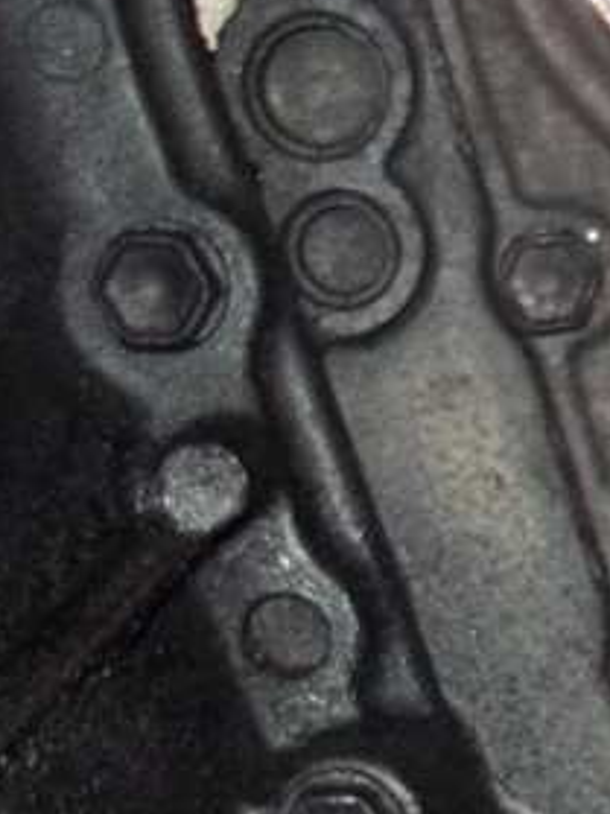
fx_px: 3104
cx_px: 919
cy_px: 654
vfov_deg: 14.9
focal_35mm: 132
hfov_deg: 10.8
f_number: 3.1
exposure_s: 1/30
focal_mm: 6.5
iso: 160
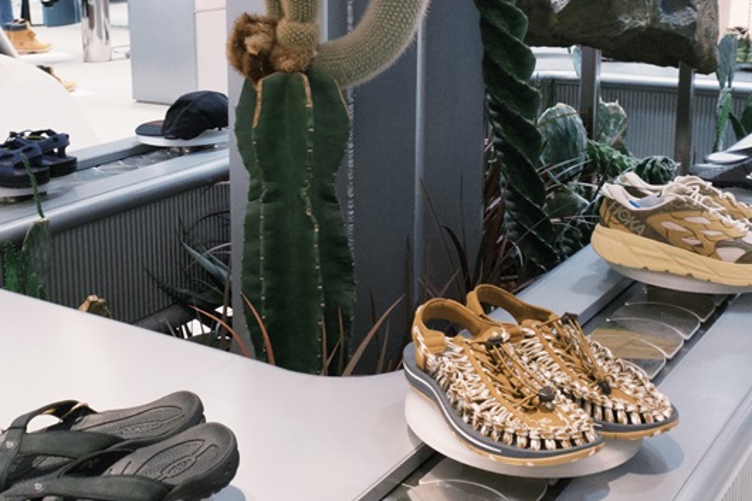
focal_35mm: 51
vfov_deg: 26.3
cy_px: 152
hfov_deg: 38.7
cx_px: 299
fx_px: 1065
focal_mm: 4.25
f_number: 1.8
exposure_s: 1/120
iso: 64
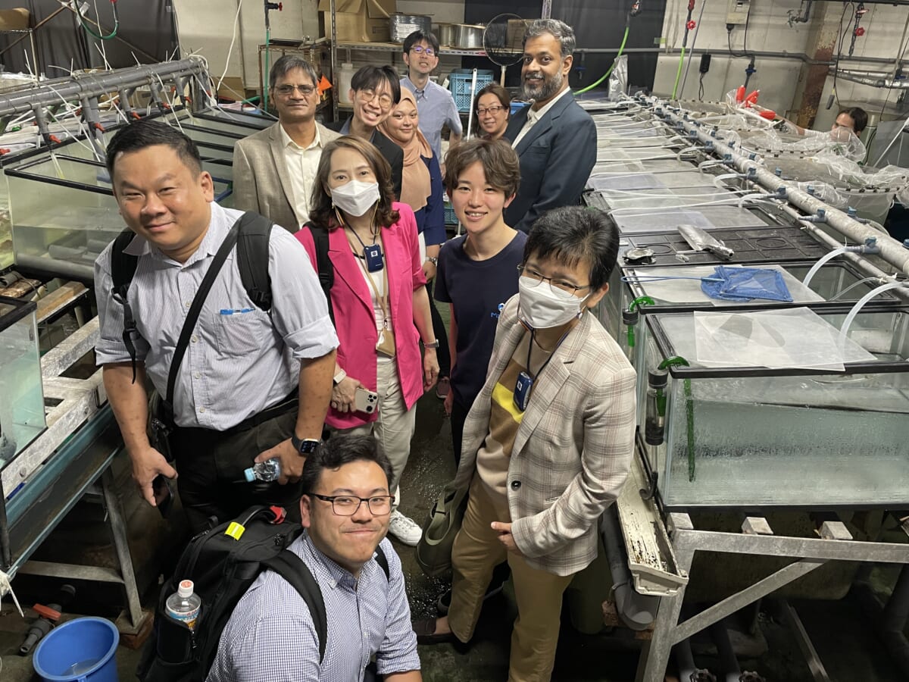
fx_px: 683
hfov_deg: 67.3
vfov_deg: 53.1
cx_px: 454
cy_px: 341
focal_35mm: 26
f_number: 1.6
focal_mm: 4.2
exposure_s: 1/50
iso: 200
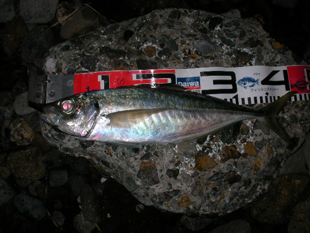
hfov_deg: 49.0
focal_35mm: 38
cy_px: 116
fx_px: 340
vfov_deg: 37.7
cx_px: 155
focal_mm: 6.3
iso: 200
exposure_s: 1/30
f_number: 5.6
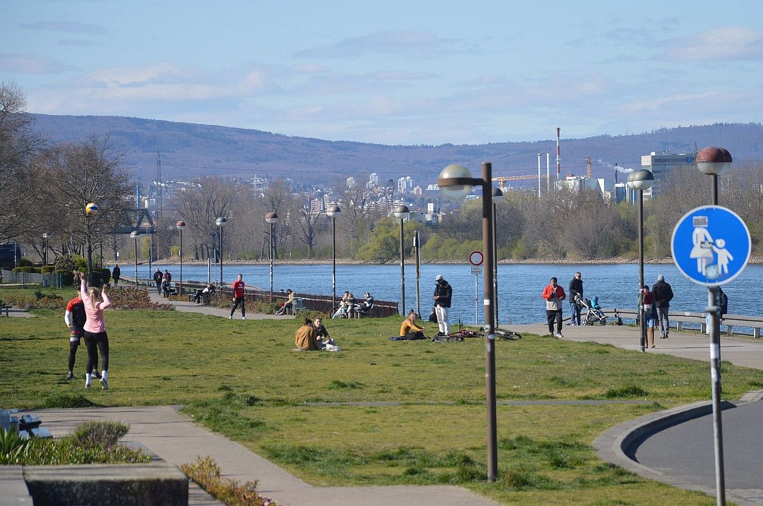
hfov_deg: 13.1
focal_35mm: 158
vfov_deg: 8.7
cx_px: 382
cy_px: 253
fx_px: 3333
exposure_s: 1/1250
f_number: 5.6
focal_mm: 105
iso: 400
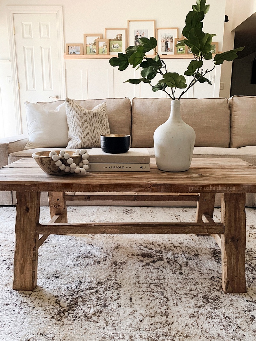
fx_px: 256
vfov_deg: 67.3
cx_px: 128
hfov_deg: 53.1
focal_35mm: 26
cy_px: 170
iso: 250
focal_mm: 4.25
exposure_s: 1/60
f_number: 1.8
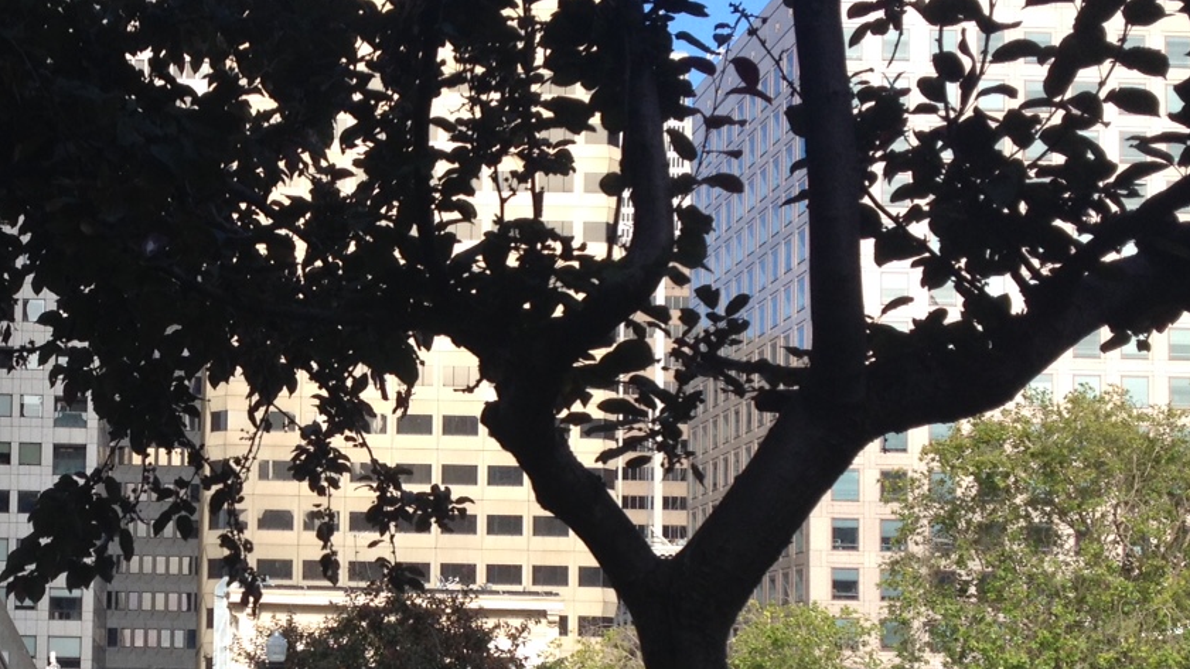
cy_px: 566
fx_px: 2335
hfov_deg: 27.9
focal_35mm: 74
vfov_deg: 16.2
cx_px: 198
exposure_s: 1/824
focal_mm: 4.28
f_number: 2.4
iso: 50
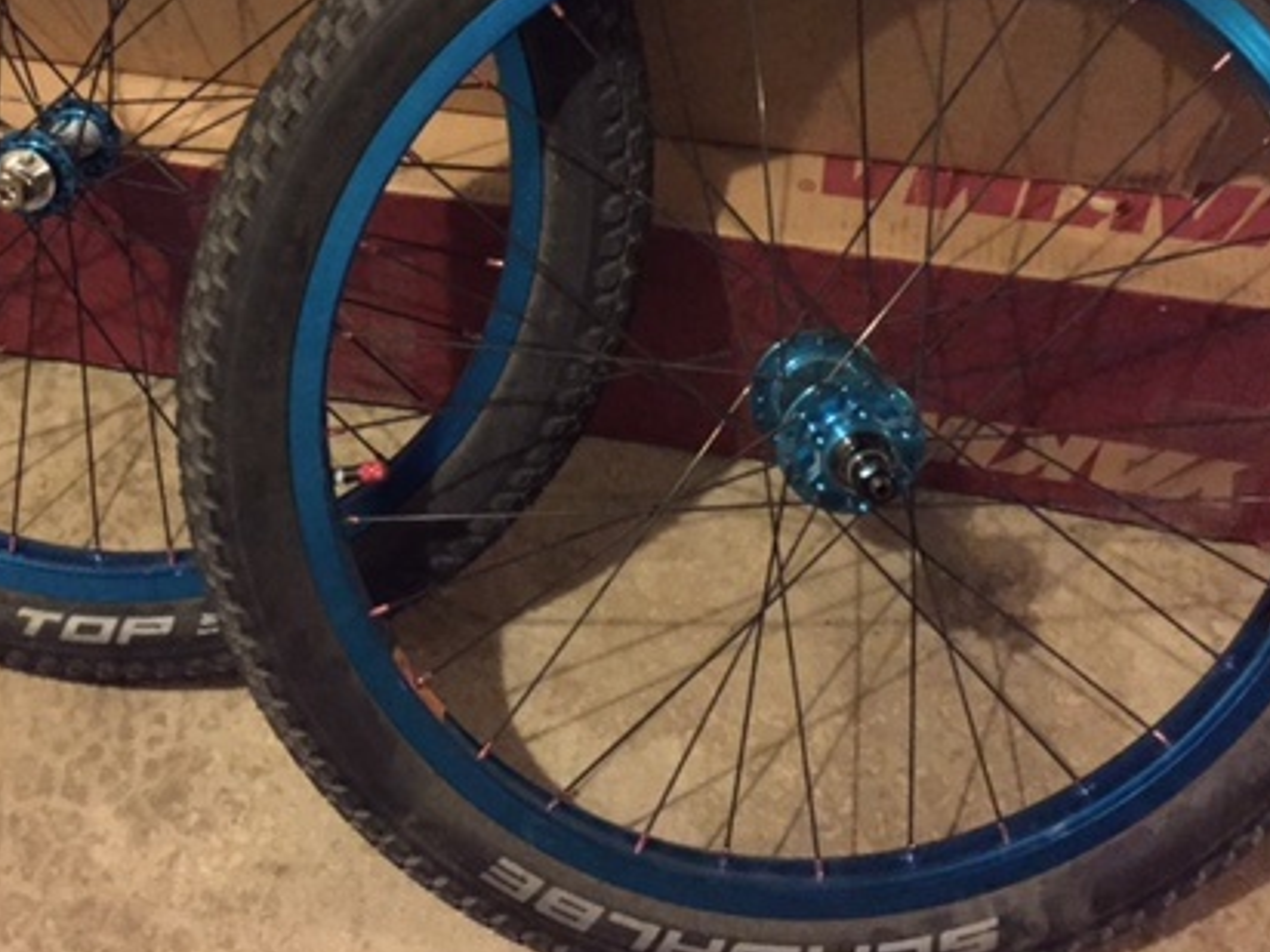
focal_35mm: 45
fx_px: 1651
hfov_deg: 41.8
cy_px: 234
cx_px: 475
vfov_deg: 31.6
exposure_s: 1/15
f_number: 2.2
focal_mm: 4.15
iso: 1250
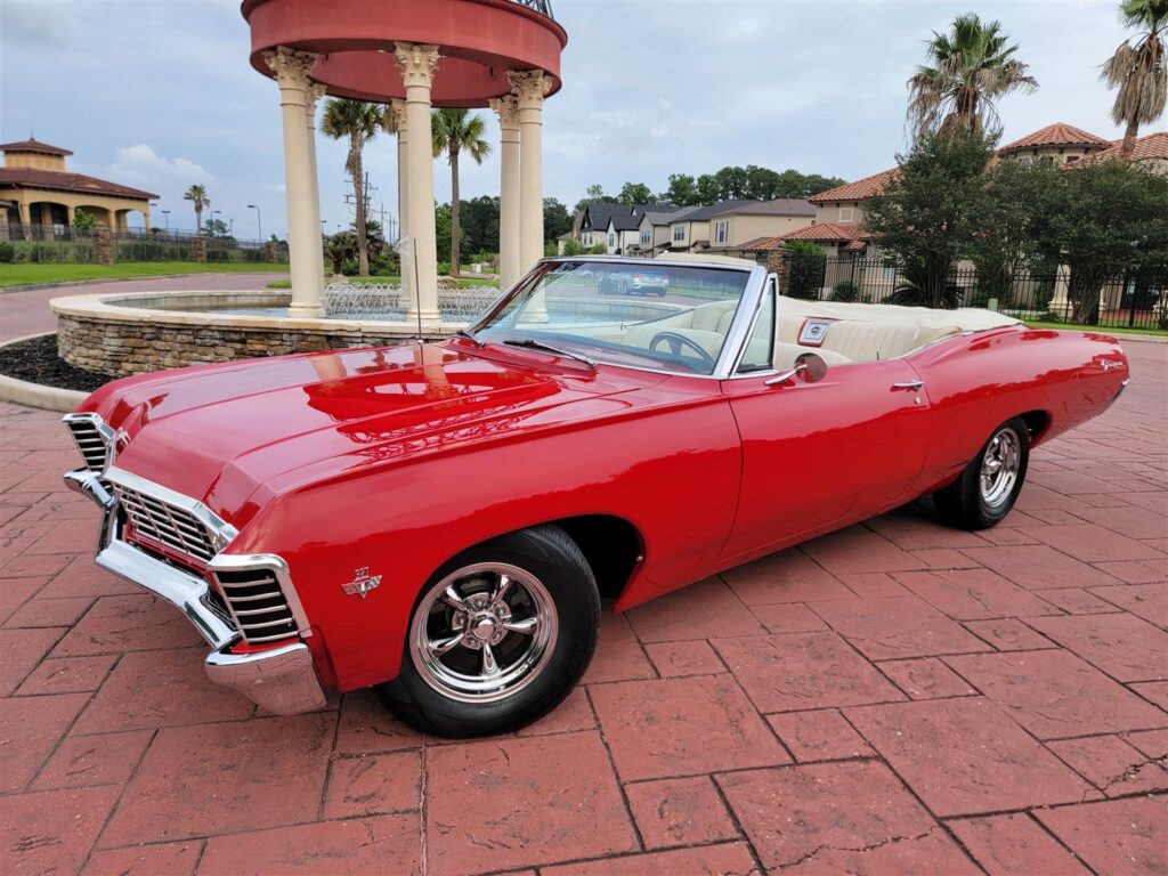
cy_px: 438
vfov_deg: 56.8
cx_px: 584
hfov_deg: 71.6
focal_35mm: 24
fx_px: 810
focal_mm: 6.7
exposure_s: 1/120
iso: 32
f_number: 1.8
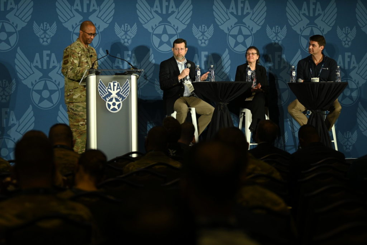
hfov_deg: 17.5
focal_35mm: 117
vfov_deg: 11.7
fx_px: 1193
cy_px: 122
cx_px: 184
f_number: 2.8
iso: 800
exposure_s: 1/160
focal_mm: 78
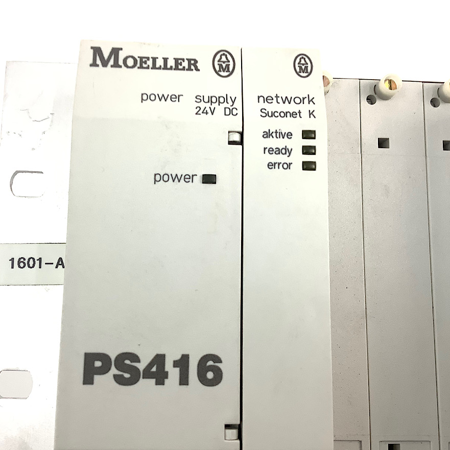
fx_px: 544
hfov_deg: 44.9
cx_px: 202
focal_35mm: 37
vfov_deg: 44.9
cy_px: 227
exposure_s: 1/50
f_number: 2.4
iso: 80
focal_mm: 3.3
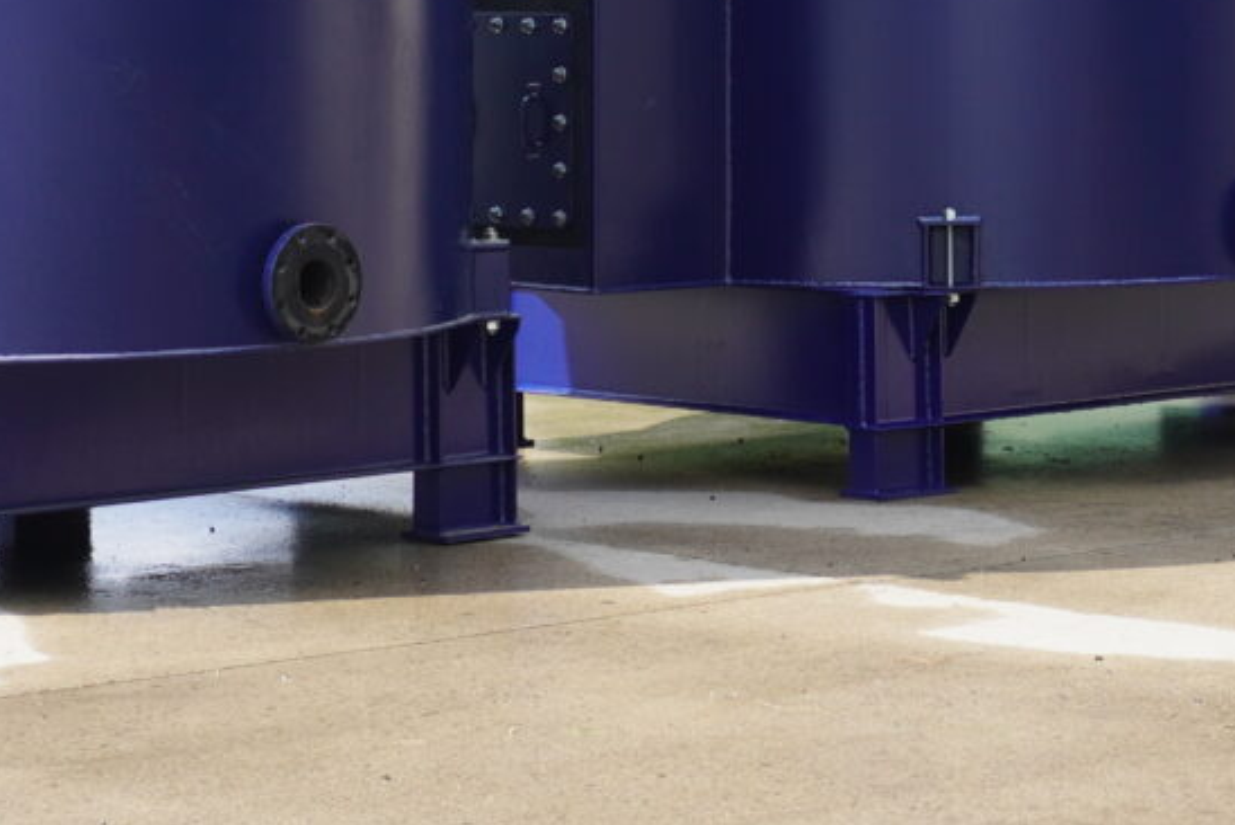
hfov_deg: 15.8
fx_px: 4462
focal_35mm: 130
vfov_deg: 10.4
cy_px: -205
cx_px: 705
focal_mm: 24
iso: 100
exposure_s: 1/125
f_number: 8
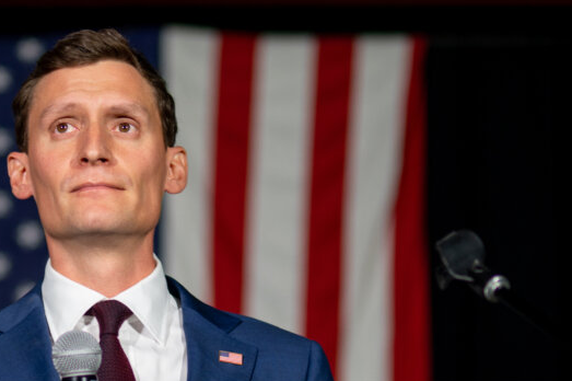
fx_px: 2461
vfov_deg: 8.8
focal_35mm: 155
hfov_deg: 13.2
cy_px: 377
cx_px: 137
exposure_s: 1/250
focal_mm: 50
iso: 110
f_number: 1.2
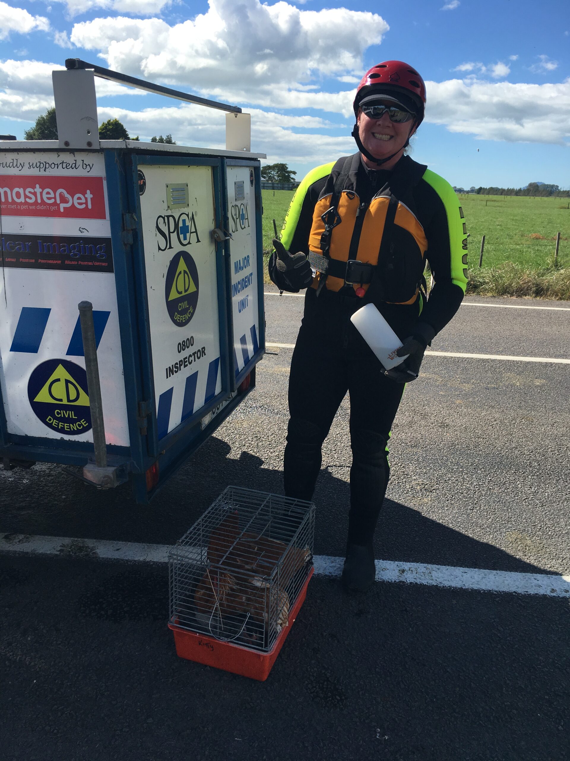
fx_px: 637
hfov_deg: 48.2
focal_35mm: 29
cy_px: 380
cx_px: 285
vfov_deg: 61.7
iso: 25
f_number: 2.2
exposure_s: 1/1570
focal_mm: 4.15
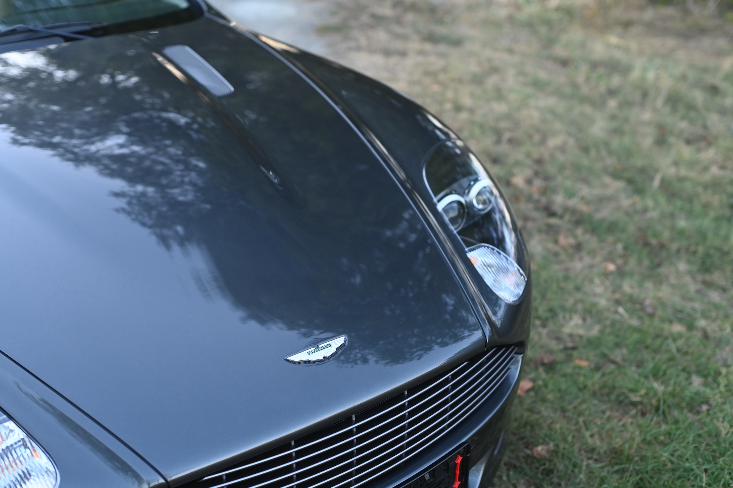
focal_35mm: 50
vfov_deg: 27.0
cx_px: 366
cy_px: 244
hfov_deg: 39.6
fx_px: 1017
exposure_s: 1/250
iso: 800
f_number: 2.5
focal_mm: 50
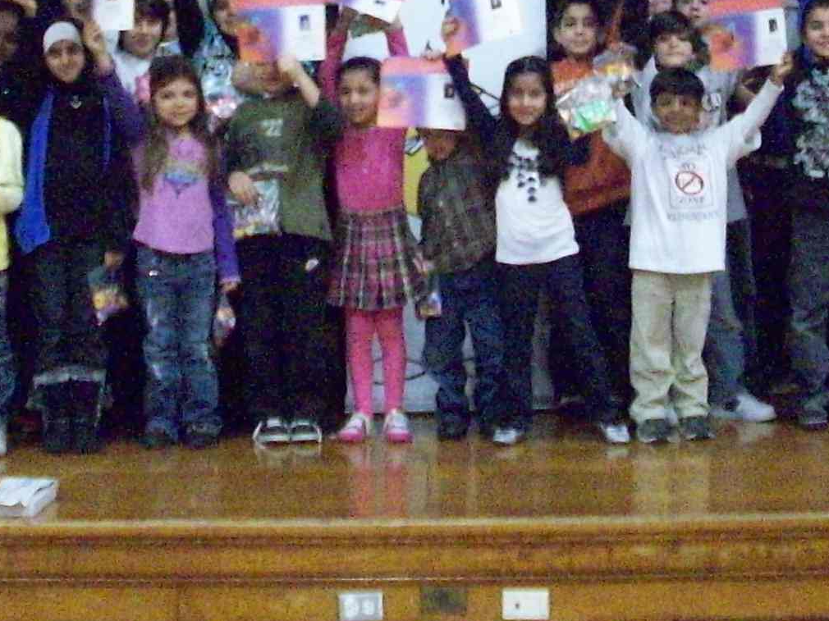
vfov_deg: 15.2
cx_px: 362
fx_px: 2275
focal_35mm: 95
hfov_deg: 20.6
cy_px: -66
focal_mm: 6.2
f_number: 2.8
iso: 800
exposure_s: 1/20.1
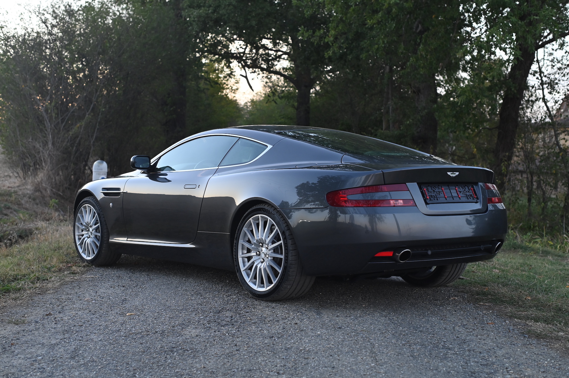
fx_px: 790
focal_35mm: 50
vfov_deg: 27.0
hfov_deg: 39.6
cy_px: 189
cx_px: 284
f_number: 4
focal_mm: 50
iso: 800
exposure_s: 1/125
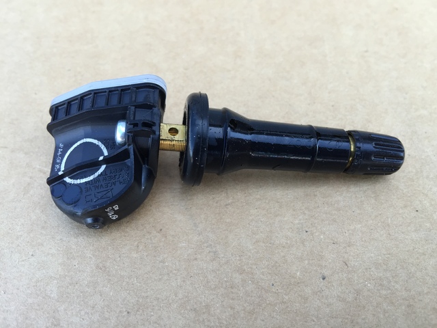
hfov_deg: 61.7
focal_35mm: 29
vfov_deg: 48.2
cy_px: 164
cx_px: 218
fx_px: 366
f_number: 2.2
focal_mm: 4.15
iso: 50
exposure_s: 1/120
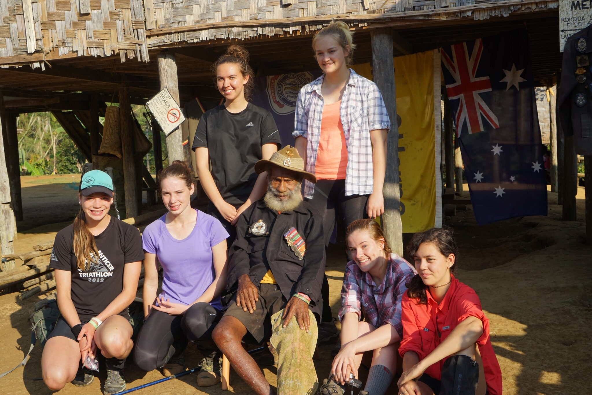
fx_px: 691
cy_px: 198
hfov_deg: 46.4
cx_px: 296
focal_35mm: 42
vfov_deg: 31.9
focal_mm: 42
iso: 100
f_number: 9
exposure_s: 1/160
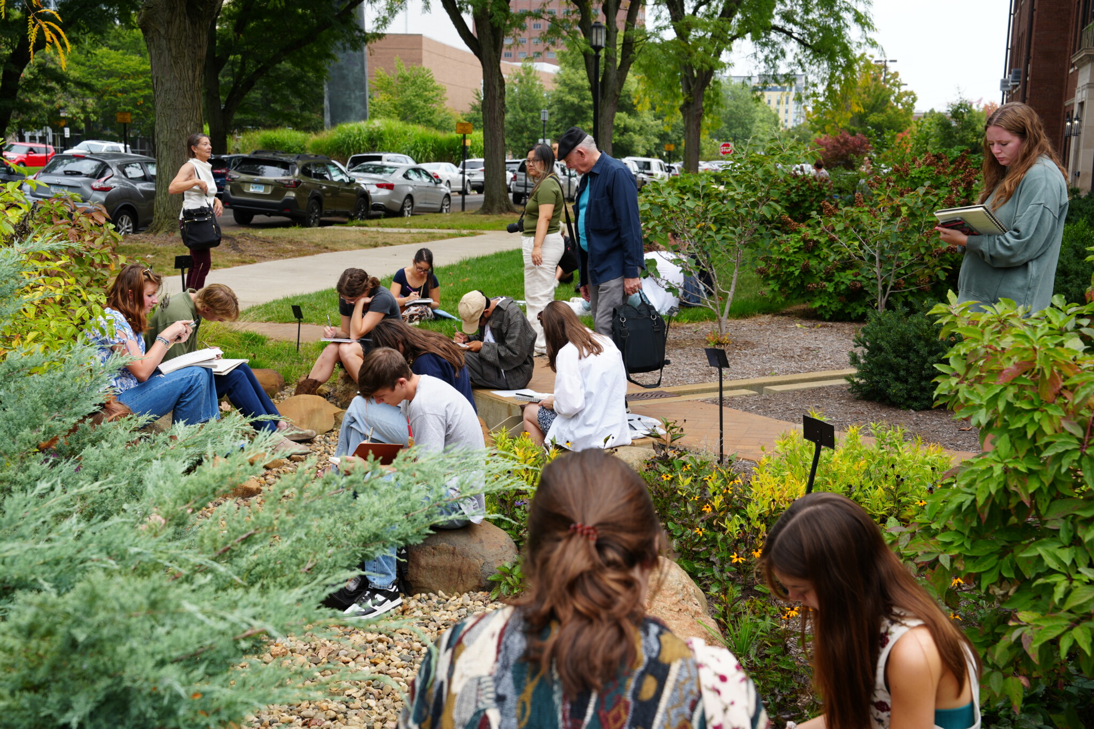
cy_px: 364
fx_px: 1398
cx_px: 547
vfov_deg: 29.2
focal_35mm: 46
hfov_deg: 42.7
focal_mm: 46
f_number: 6.3
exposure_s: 1/100
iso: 100
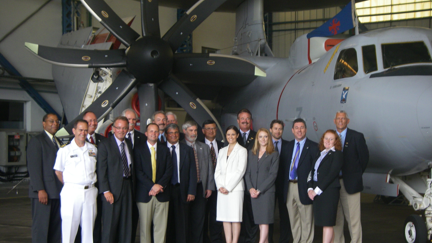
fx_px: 790
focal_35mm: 69
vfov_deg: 17.4
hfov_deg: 30.6
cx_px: 216
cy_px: 157
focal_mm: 10.5
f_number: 3.7
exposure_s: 1/60
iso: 160
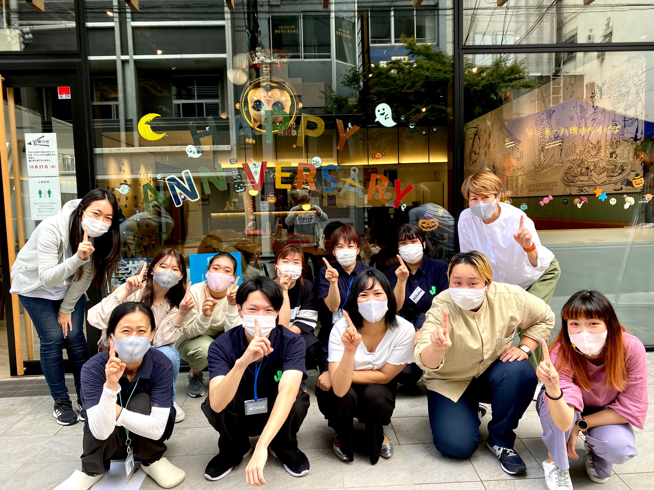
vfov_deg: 53.1
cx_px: 327
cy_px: 245
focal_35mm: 26
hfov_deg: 67.3
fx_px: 491
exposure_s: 1/203
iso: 32
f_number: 1.8
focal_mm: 4.25
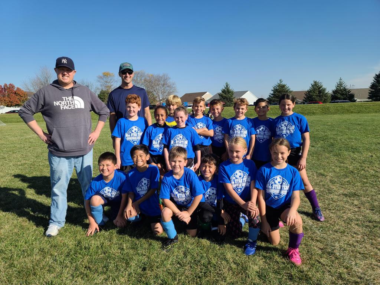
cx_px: 190
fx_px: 274
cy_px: 142
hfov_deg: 69.4
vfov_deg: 54.9
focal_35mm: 25
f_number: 1.8
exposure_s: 1/1102
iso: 16
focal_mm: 7
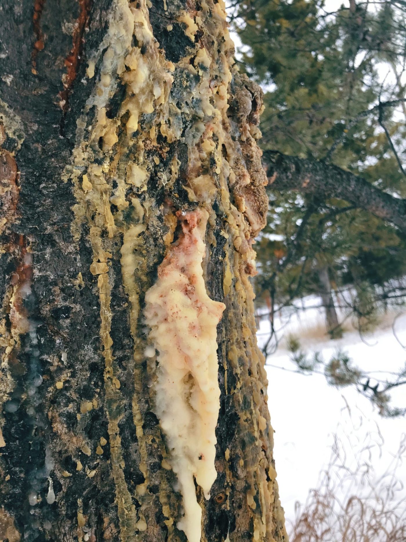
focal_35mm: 28
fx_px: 438
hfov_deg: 49.7
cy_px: 271
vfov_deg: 63.4
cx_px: 203
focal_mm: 3.99
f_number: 1.8
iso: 20
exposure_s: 1/122
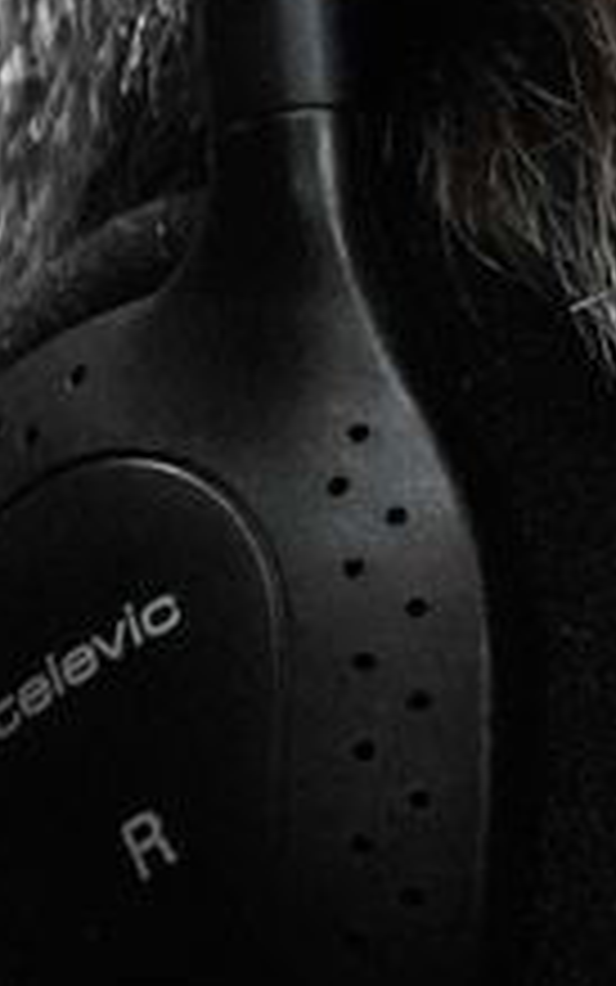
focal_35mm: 2524
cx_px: 2779
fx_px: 67752
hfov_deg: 0.5
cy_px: 628
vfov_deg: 0.8
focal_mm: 265
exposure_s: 1/160
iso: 5000
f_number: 5.6
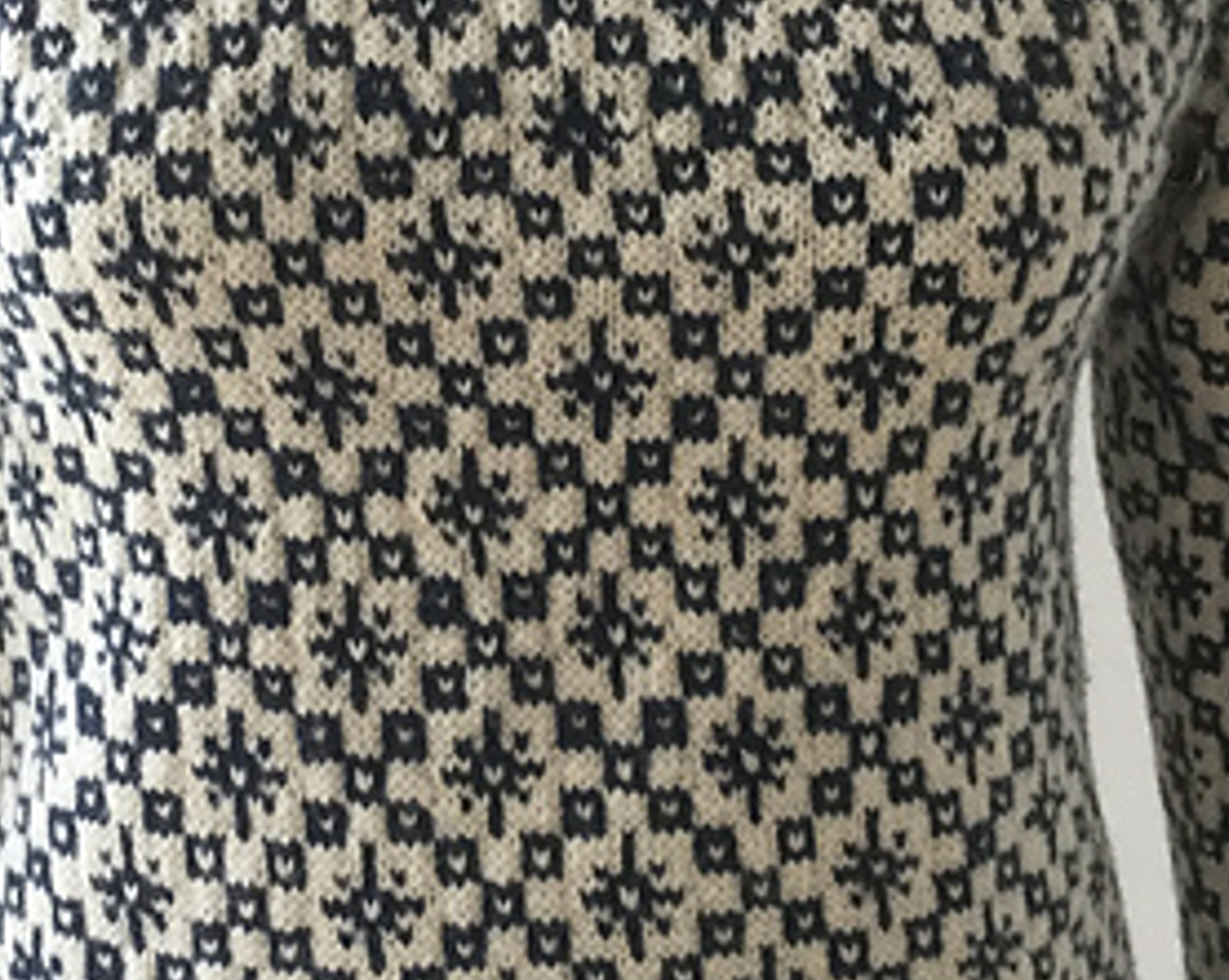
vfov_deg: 21.8
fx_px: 2543
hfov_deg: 27.0
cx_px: 421
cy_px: 492
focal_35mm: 70
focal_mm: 3.3
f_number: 2.4
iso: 64
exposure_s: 1/33
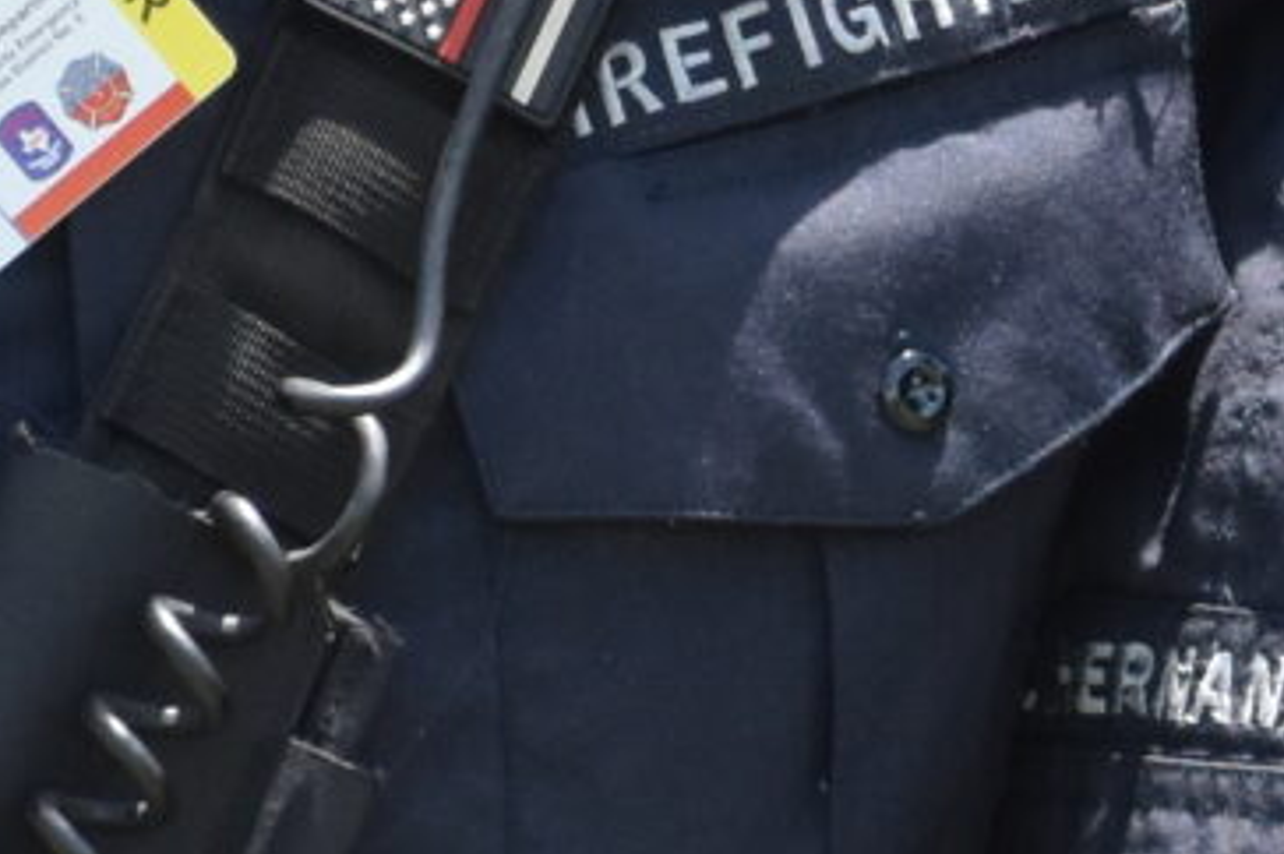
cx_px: 1407
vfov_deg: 1.3
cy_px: -369
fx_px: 36881
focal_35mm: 1035
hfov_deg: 2.0
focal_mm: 98
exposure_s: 1/1250
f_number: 5
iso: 400
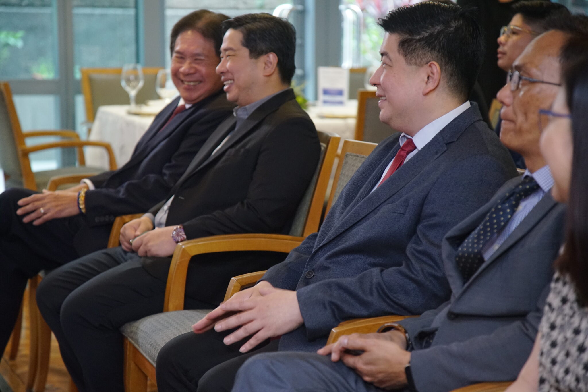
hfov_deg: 19.5
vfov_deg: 13.0
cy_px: 196
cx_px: 294
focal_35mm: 105
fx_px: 1715
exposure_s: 1/80
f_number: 4
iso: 4000
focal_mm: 105
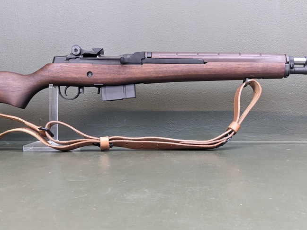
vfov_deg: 32.2
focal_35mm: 45
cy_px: 115
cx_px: 164
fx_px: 399
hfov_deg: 42.1
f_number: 1.73
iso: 170
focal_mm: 4.38
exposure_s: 1/24
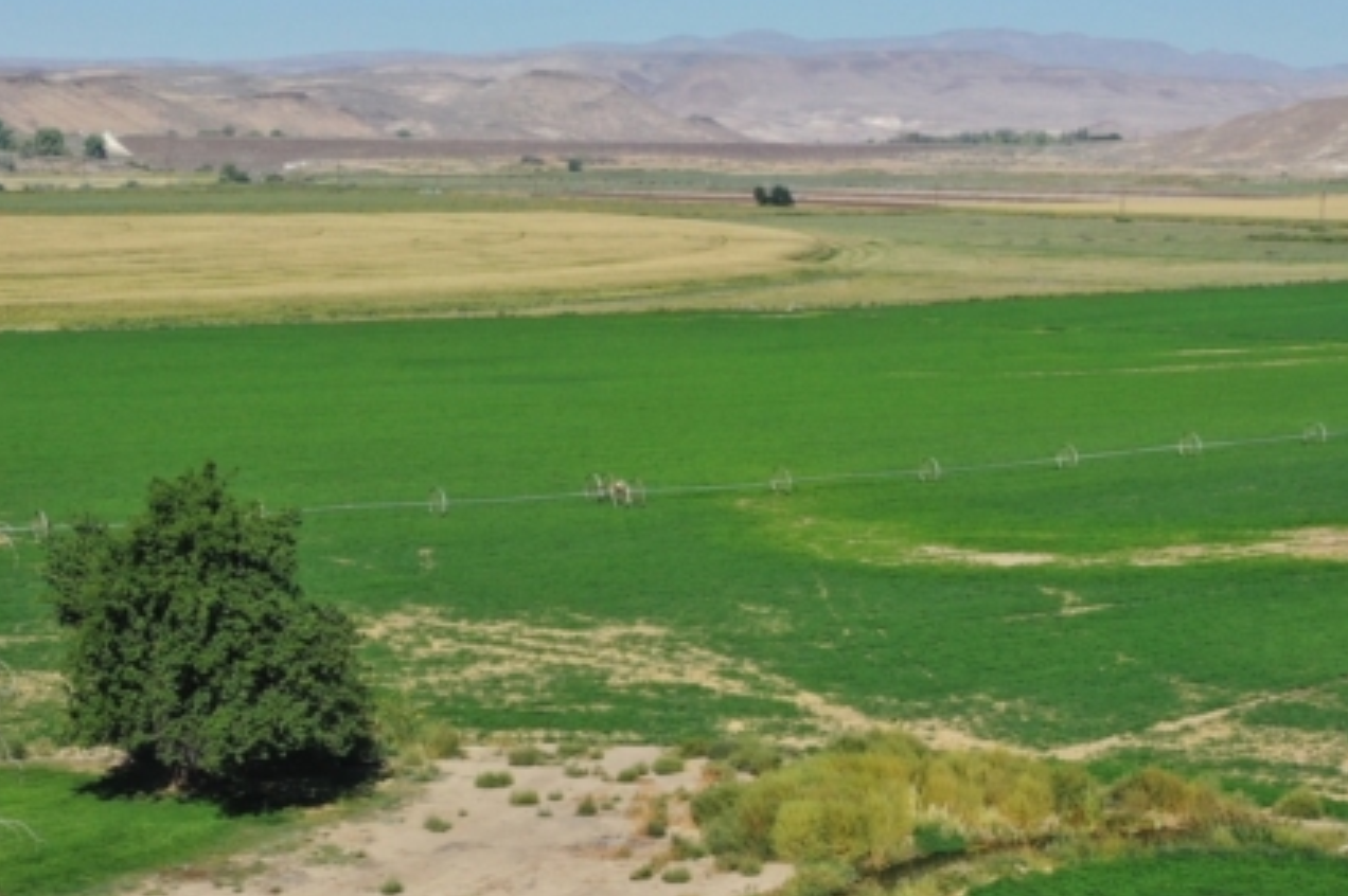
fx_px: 1908
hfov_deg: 36.4
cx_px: 1221
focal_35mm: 51
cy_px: 486
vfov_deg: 26.4
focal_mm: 10.26
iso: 100
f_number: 6.3
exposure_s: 1/500
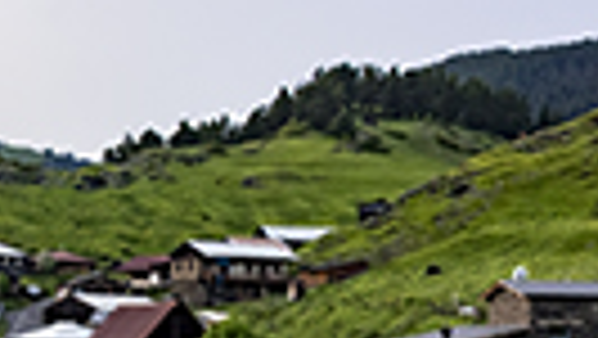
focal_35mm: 110
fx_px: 1745
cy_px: 257
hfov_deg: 18.3
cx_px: -139
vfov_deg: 11.0
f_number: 8
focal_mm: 28
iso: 1000
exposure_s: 1/250
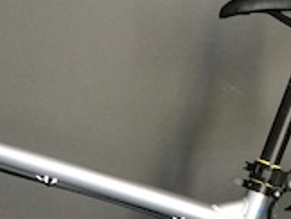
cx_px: 79
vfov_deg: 9.9
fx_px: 1204
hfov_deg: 13.7
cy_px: 386
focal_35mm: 143
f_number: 2.2
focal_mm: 4.15
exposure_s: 1/30
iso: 200
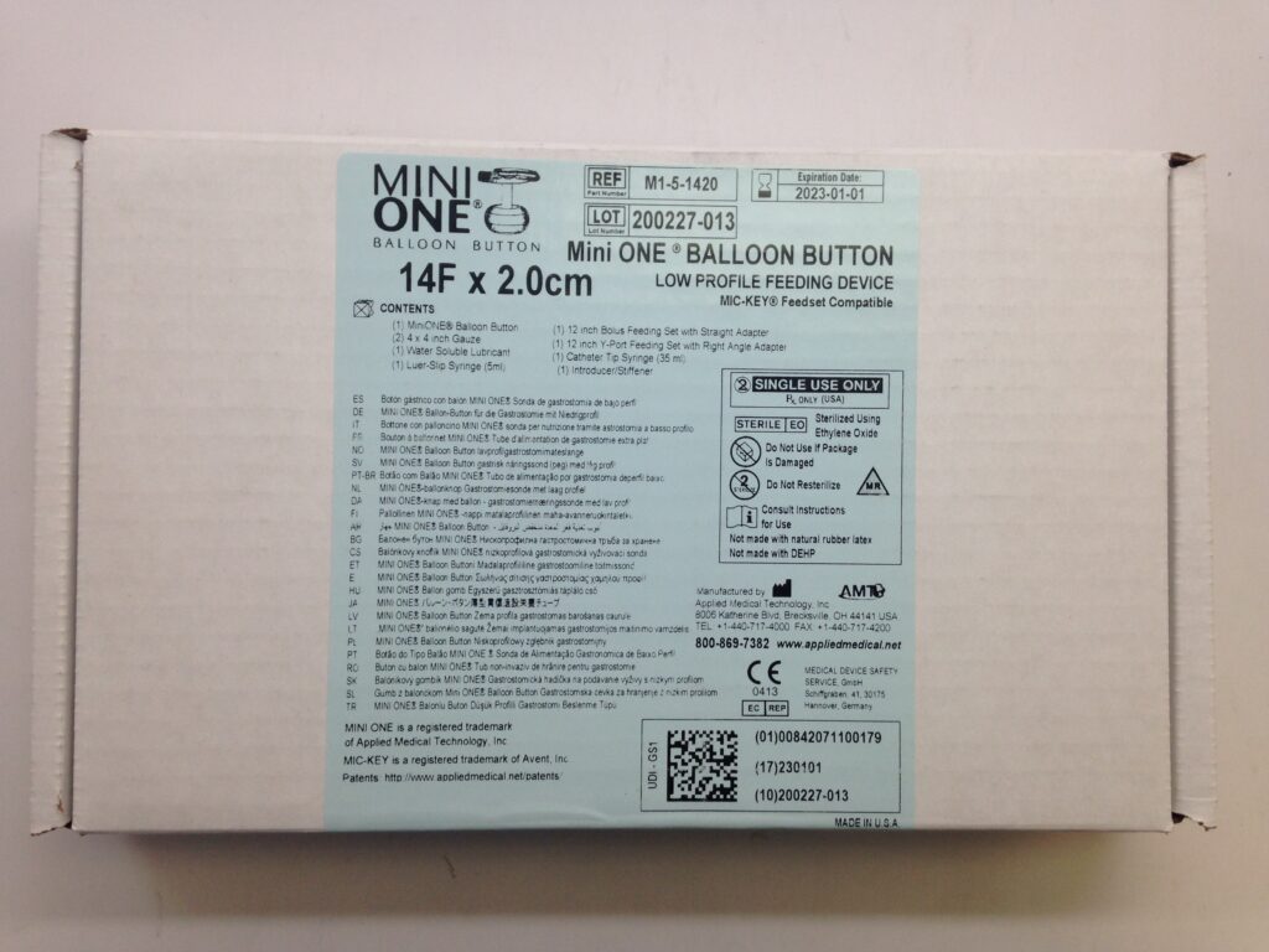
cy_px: 476
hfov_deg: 55.4
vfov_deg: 42.9
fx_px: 1210
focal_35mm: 33
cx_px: 634
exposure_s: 1/60
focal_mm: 4.12
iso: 50
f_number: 2.4
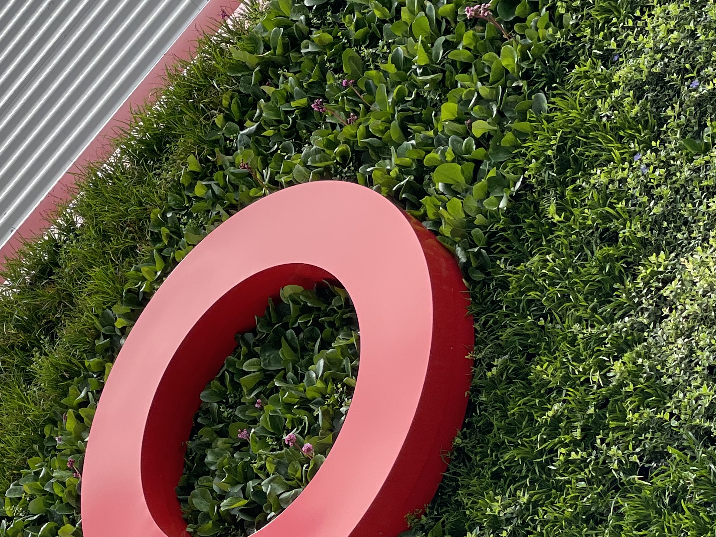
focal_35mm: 127
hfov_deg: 15.4
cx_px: 83
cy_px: 450
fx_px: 2627
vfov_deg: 11.6
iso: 25
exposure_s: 1/1199
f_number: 2
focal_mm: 6
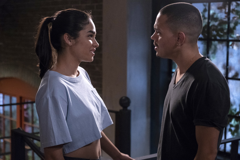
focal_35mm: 73
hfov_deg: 27.7
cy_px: 80
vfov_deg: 18.7
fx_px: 487
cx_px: 120
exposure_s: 1/60
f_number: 2.8
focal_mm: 48.5
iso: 6400
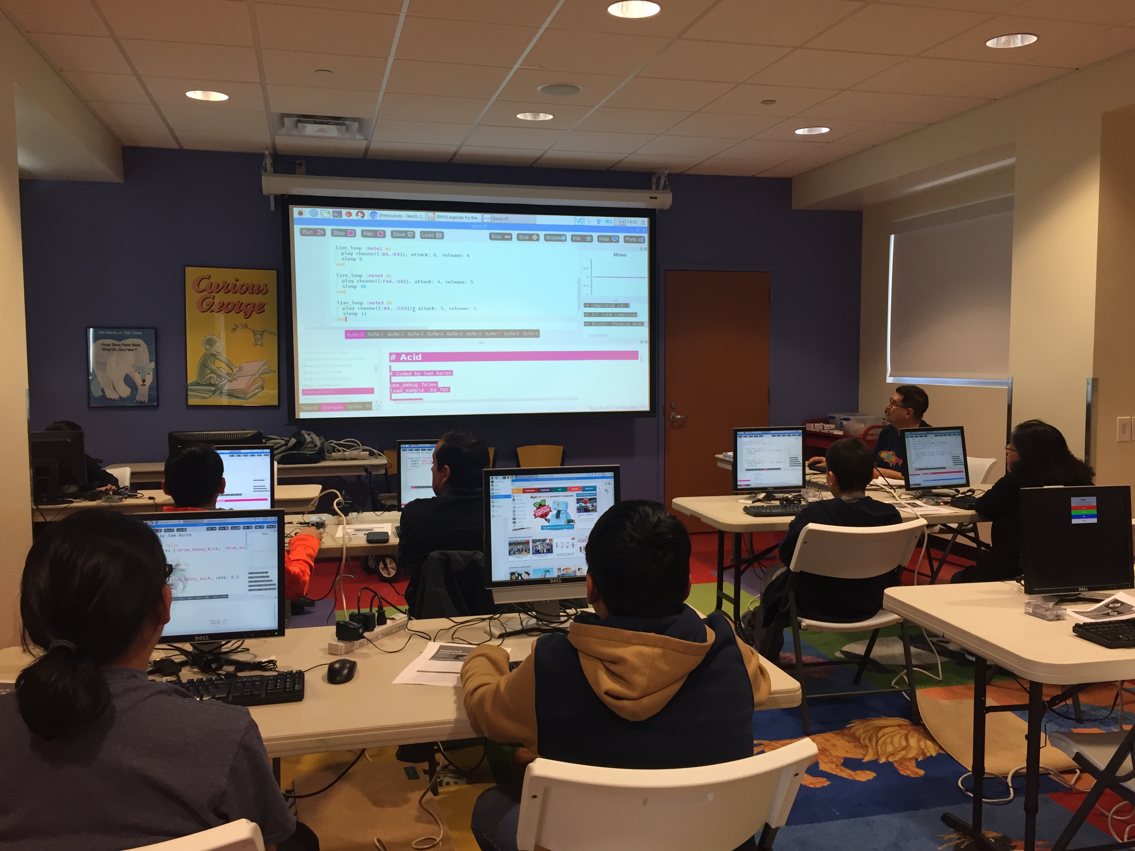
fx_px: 951
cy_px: 426
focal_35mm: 29
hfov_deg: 61.7
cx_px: 568
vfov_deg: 48.2
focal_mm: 4.15
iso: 32
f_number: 2.2
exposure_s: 1/30
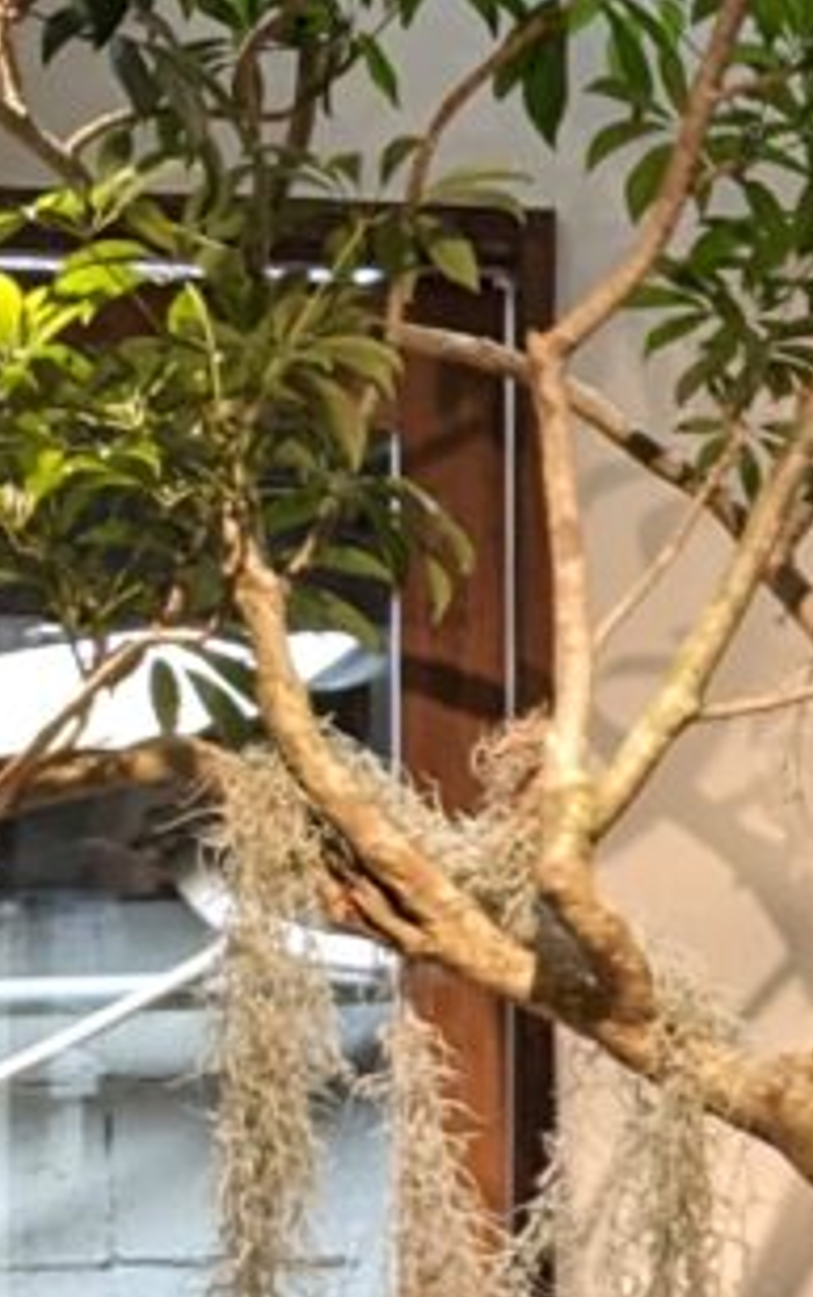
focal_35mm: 254
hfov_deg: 4.9
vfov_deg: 8.2
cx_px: 2464
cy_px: 1421
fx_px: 8988
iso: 190
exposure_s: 1/114
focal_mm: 6.81
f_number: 1.85
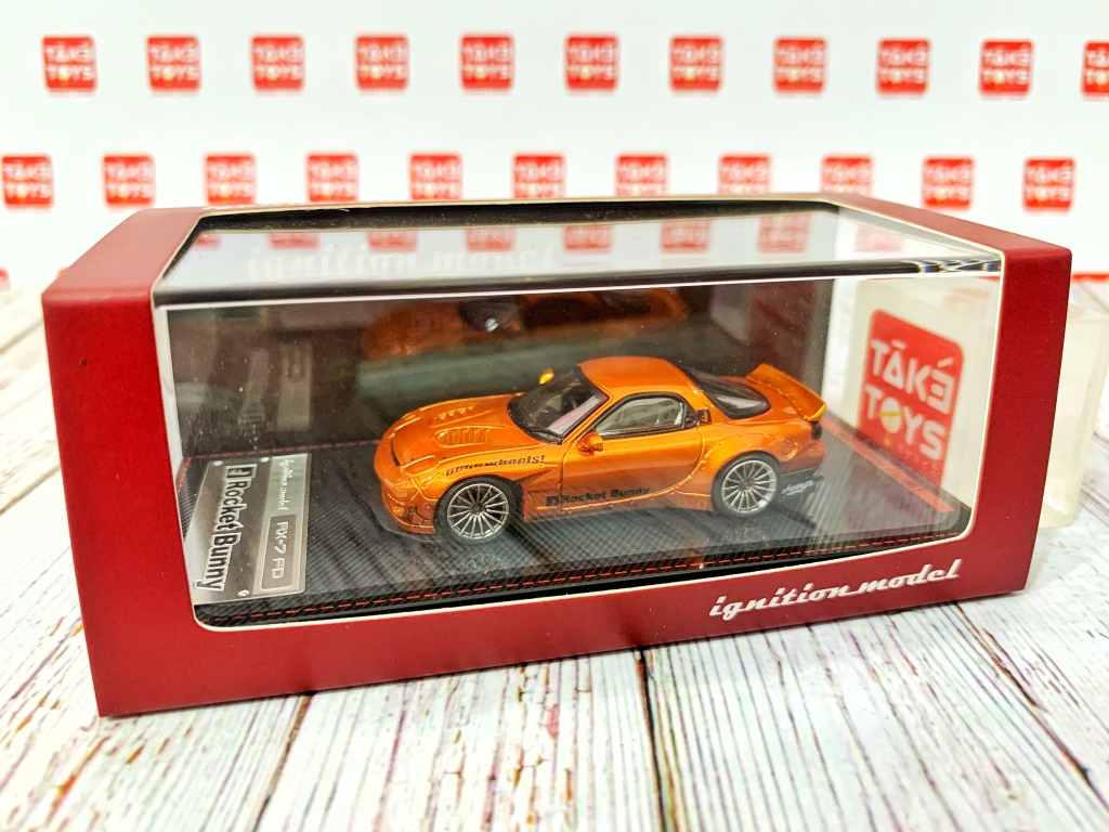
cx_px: 554
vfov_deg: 53.1
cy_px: 416
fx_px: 833
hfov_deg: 67.3
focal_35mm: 26
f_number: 1.8
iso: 400
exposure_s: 1/38
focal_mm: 4.25
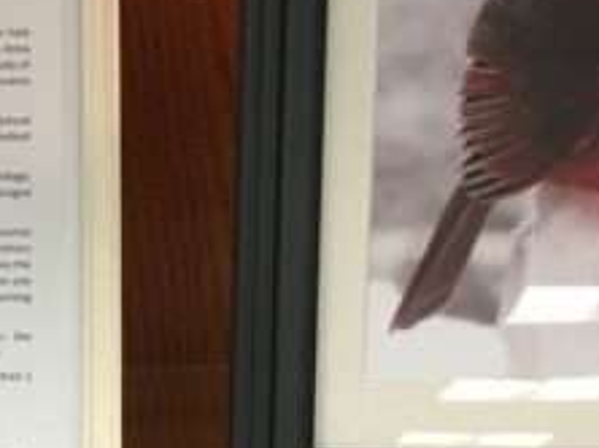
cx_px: -138
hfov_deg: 14.2
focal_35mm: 134
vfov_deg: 10.9
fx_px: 2316
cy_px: 524
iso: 100
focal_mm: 4.15
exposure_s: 1/30
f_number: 2.2
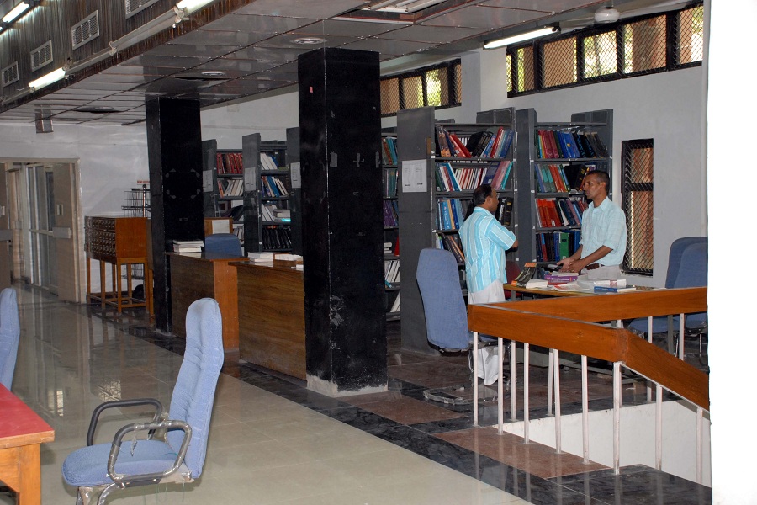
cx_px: 378
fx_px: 1009
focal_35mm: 48
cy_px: 252
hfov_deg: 41.1
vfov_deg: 28.1
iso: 800
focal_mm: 32
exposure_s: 1/60
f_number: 5.6
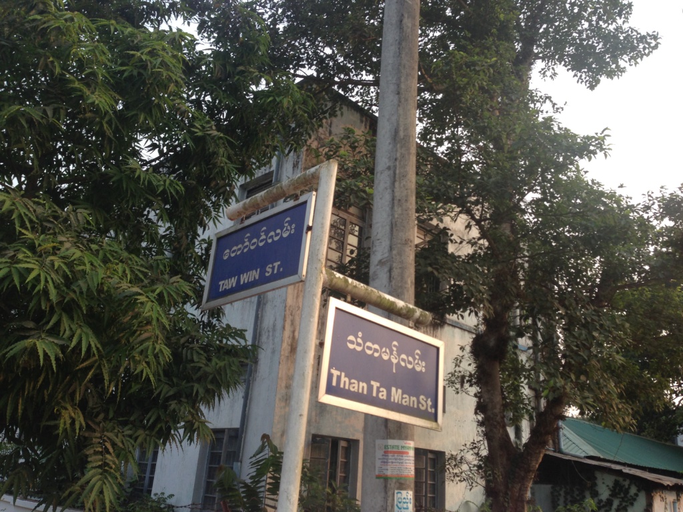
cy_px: 256
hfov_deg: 55.4
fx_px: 651
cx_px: 342
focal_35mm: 33
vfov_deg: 42.9
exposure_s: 1/240
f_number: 2.4
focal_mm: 4.12
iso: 50
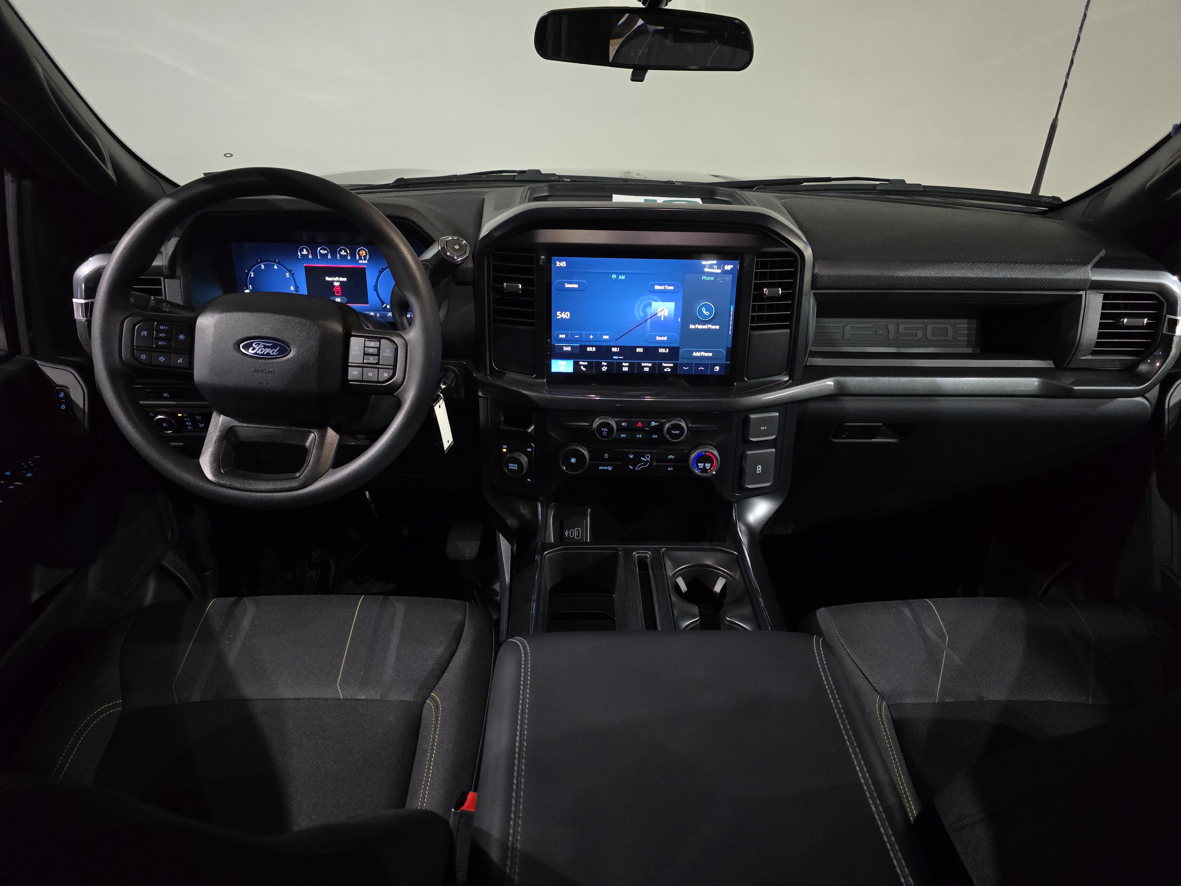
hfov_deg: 73.9
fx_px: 785
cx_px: 590
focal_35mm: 23
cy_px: 443
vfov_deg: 58.9
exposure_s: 1/120
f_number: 1.7
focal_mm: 6.3
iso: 500
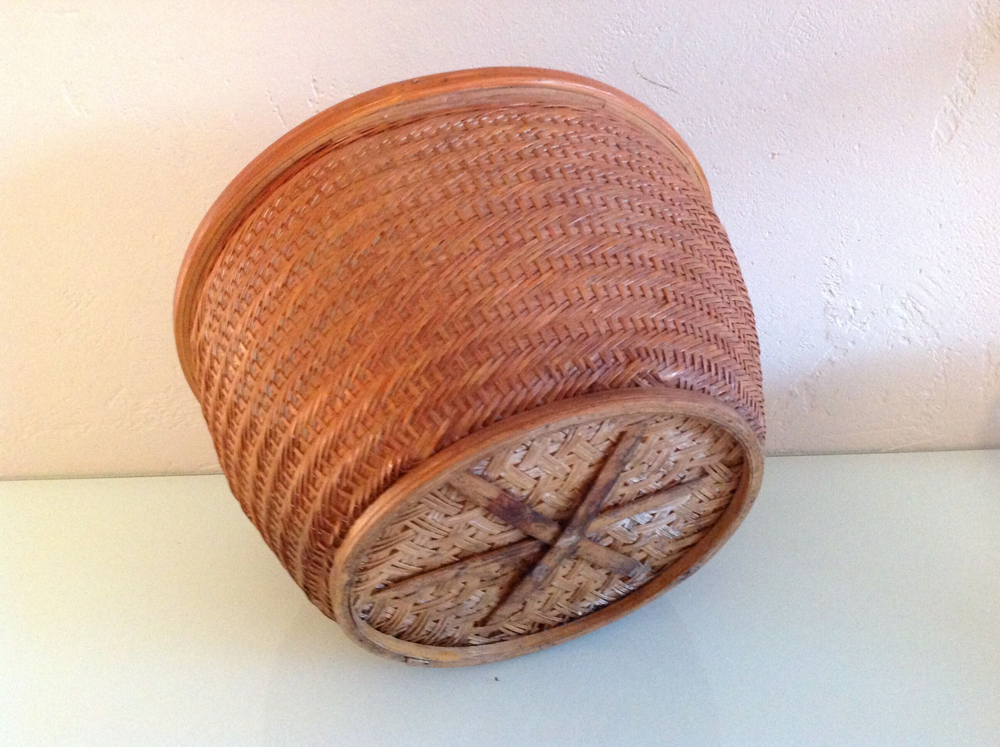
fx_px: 1010
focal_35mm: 35
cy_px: 374
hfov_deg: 52.7
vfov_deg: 40.6
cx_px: 500
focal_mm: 4.28
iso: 500
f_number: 2.4
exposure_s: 1/17
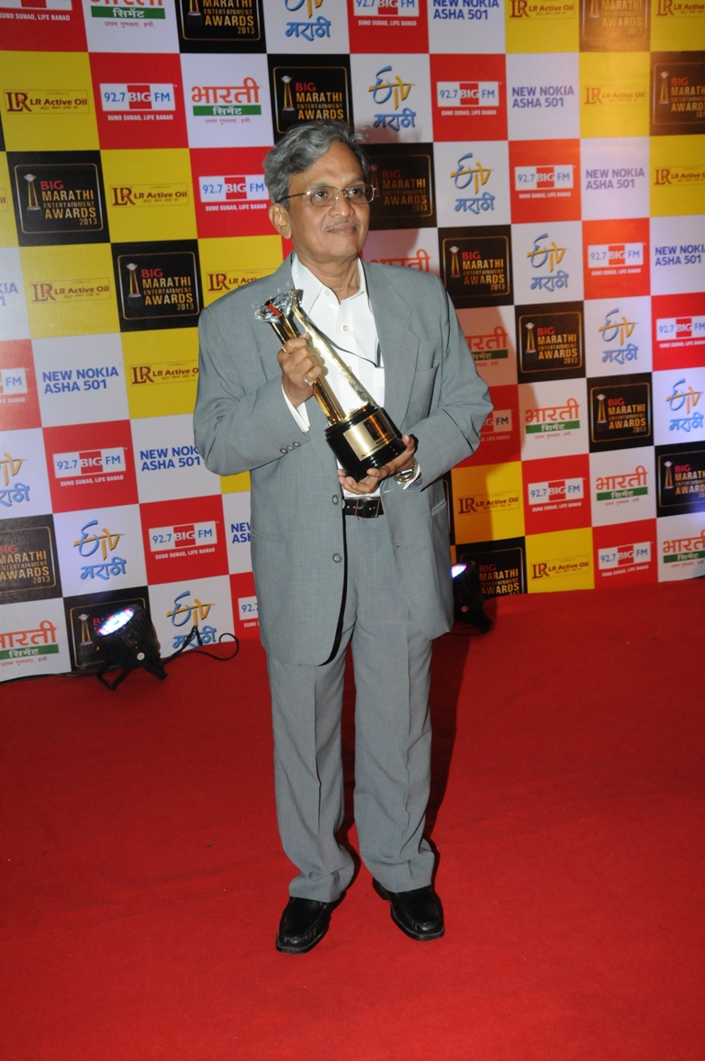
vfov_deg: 49.6
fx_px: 1148
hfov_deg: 34.1
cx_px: 352
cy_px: 530
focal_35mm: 39
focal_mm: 26
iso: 1250
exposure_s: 1/200
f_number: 7.1
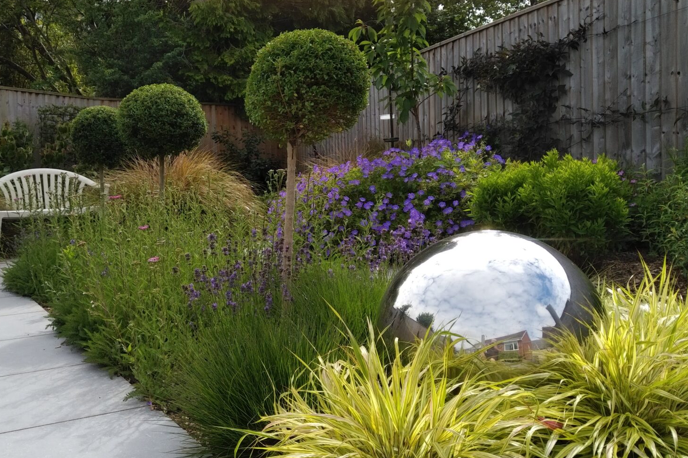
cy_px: 233
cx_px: 279
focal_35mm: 35
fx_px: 669
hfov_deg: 54.1
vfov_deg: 37.8
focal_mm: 4.52
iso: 100
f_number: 2
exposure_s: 1/1180
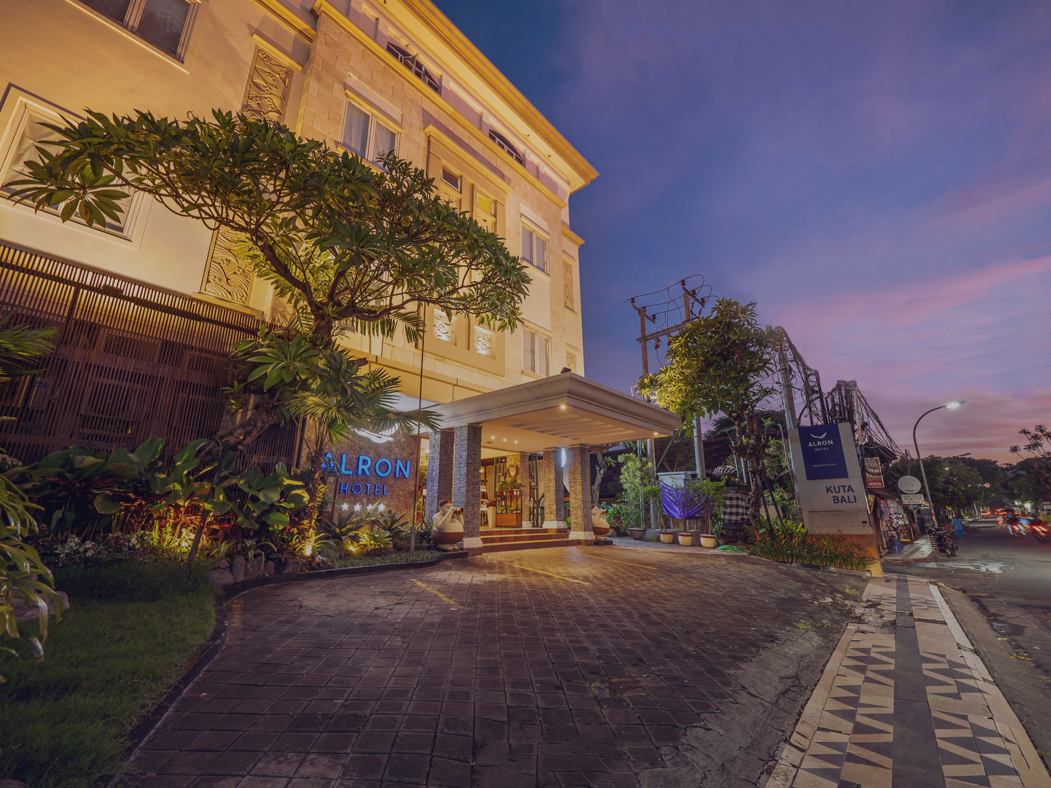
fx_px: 425
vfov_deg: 85.7
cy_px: 394
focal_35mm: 14
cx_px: 526
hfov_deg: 102.1
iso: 200
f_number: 2.8
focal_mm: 7
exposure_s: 1/1.67
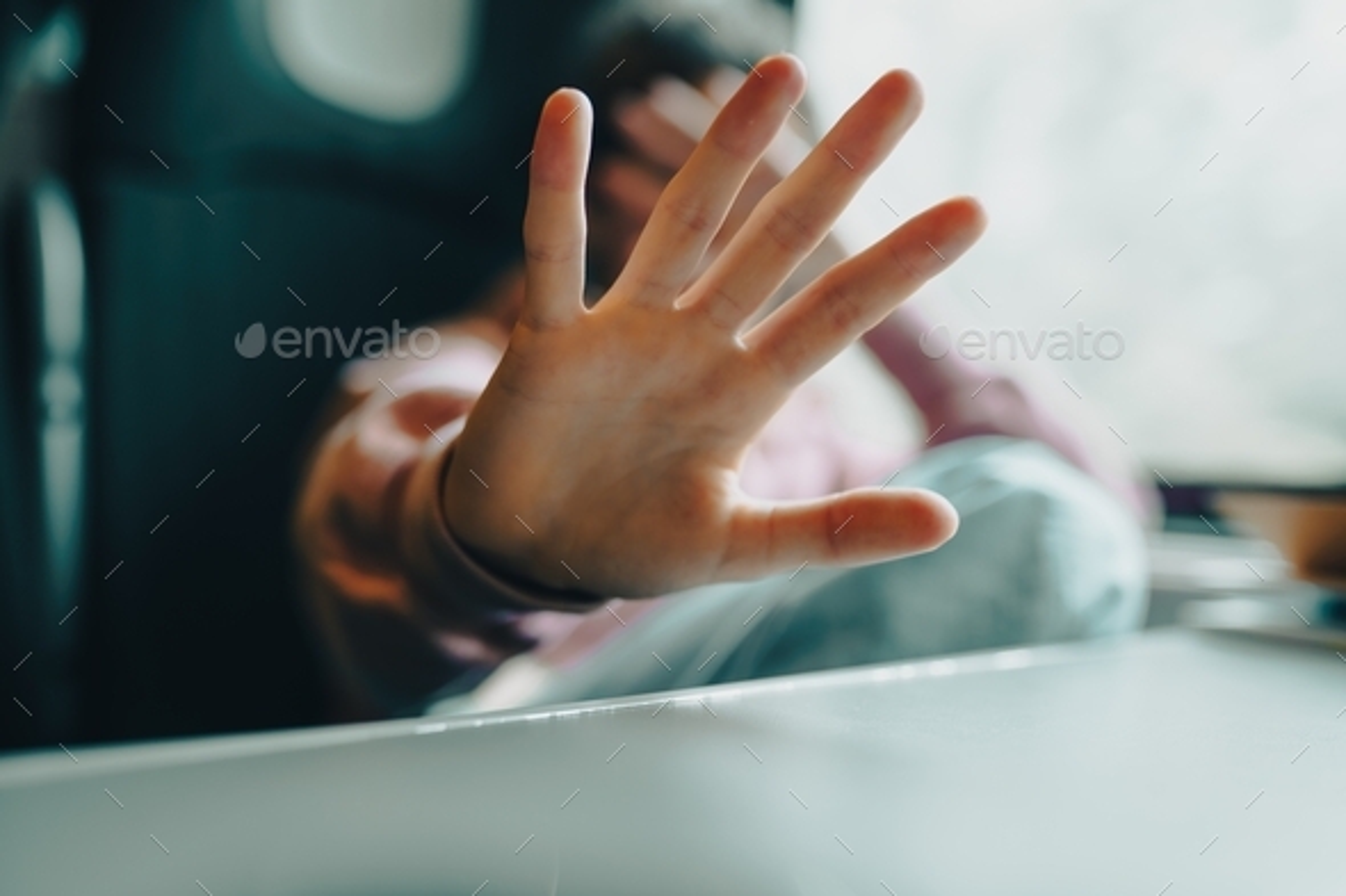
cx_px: 673
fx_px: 1308
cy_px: 448
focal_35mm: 35
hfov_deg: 54.4
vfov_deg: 37.8
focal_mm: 35
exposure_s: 1/125
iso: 125
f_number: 2
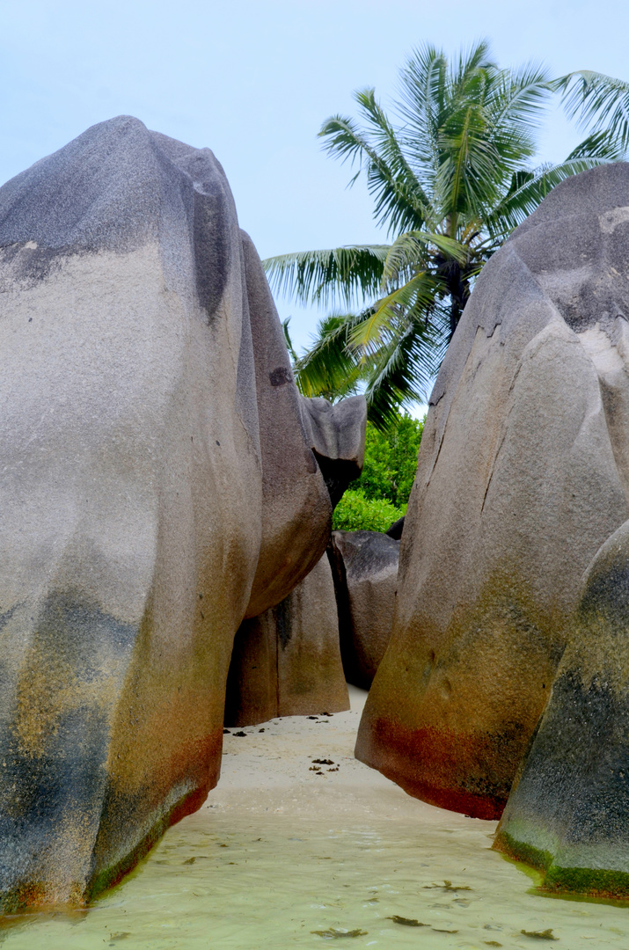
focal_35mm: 44
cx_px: 314
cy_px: 475
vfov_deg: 45.0
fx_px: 1145
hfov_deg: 30.7
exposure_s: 1/250
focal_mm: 29
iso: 160
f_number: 8
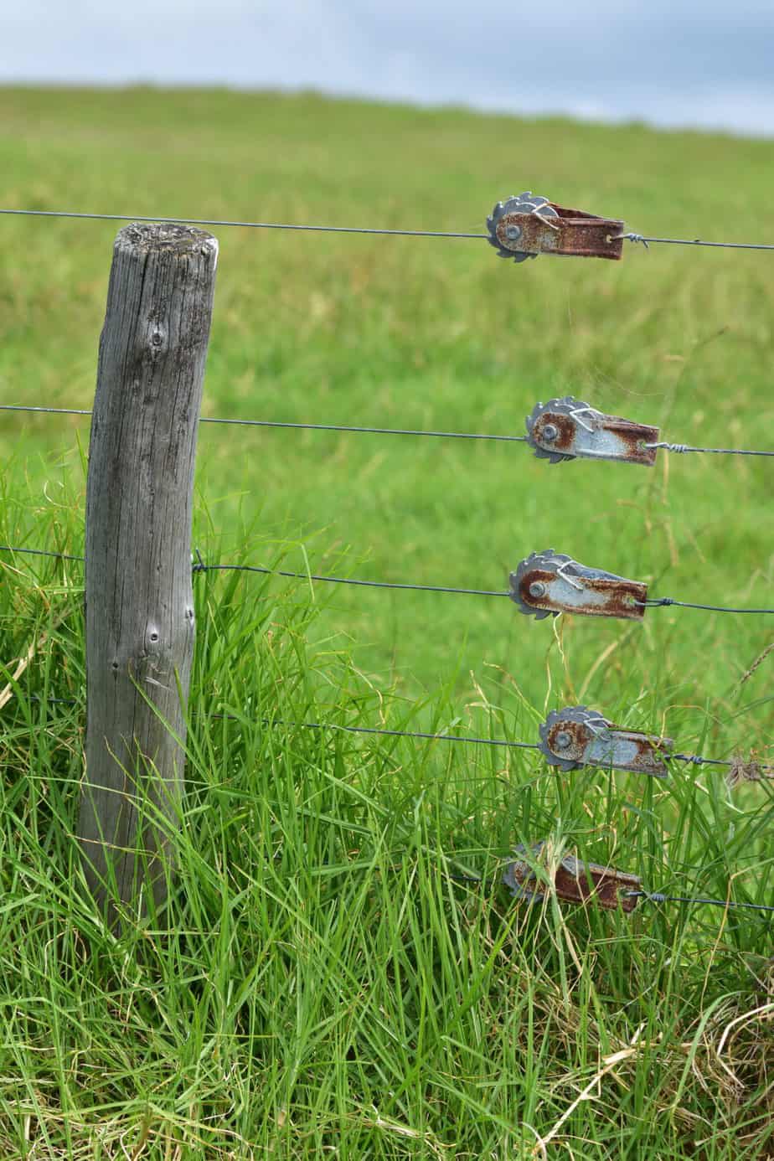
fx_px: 4450
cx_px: 387
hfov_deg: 9.9
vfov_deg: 14.9
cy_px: 580
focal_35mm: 138
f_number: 5.6
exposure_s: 1/500
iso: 100
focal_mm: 92
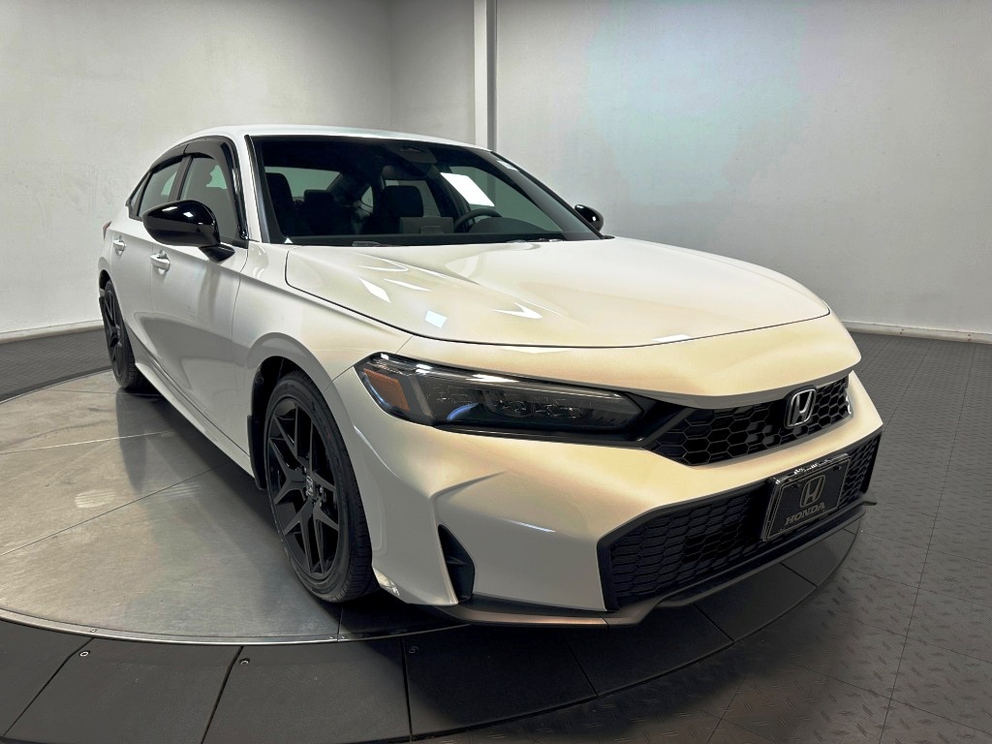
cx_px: 496
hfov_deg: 71.6
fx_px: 688
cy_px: 372
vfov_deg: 56.8
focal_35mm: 24
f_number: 1.78
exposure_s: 1/60
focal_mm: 6.86
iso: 160
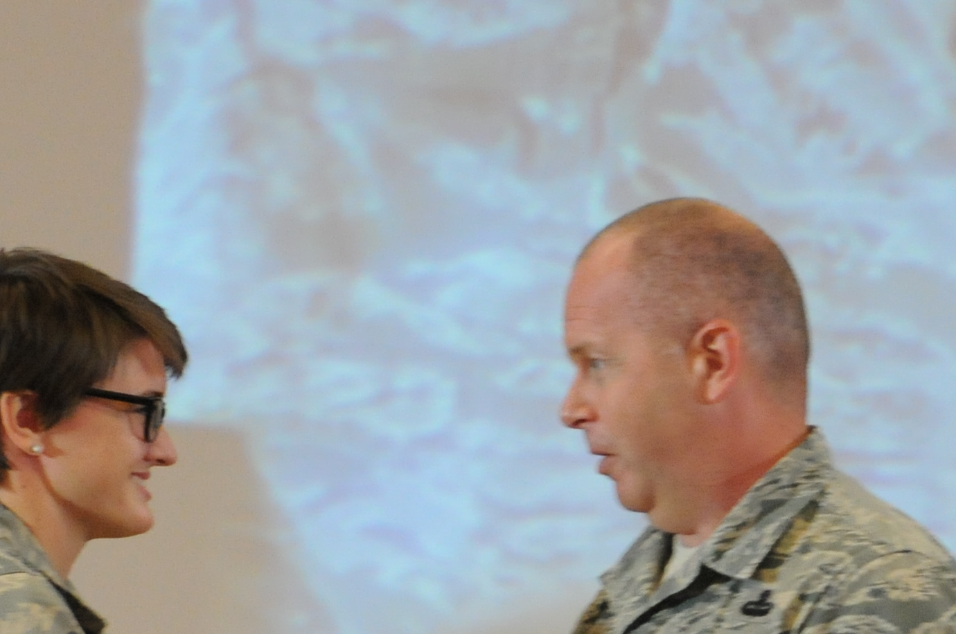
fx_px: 7664
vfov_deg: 4.7
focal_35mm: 289
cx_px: 860
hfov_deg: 7.1
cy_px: 667
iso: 1600
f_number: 4
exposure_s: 1/100
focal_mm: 62
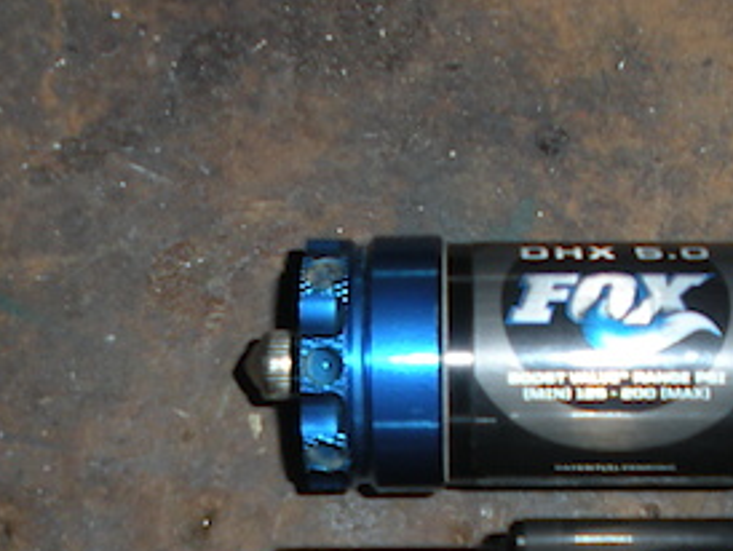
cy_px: 685
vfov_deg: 13.7
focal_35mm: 105
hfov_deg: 18.7
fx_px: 2225
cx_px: 404
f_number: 3.5
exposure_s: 1/60
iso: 64
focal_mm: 6.3
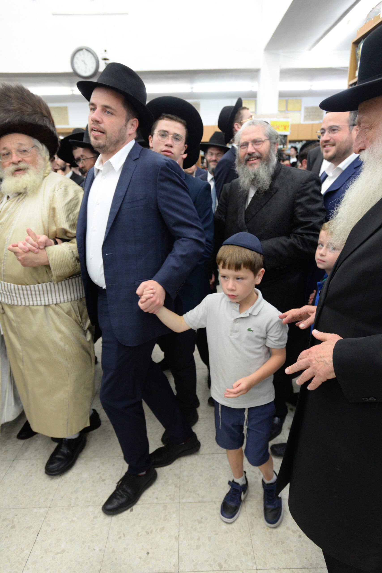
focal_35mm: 22
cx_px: 191
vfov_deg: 78.6
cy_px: 286
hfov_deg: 57.2
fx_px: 350
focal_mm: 22
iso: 1600
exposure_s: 1/250
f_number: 4
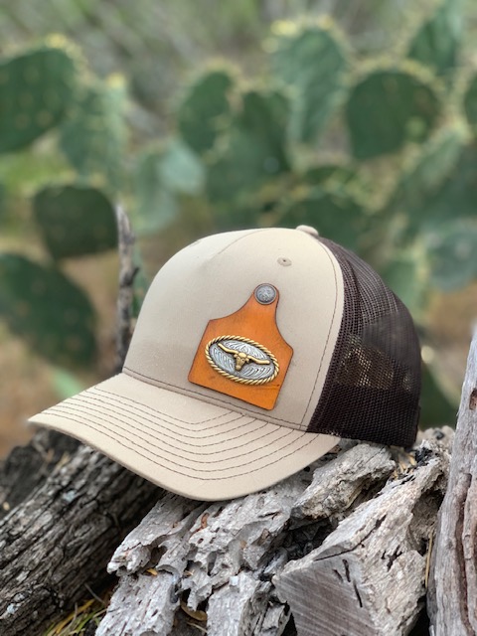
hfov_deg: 28.0
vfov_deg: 36.8
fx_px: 955
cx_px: 238
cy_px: 318
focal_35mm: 52
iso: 125
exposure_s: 1/60
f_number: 2.4
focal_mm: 6
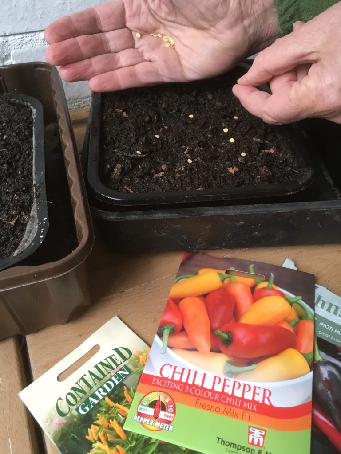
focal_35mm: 29
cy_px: 227
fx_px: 381
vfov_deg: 61.7
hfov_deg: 48.2
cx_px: 170
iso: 50
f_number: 2.2
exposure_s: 1/33
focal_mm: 4.15
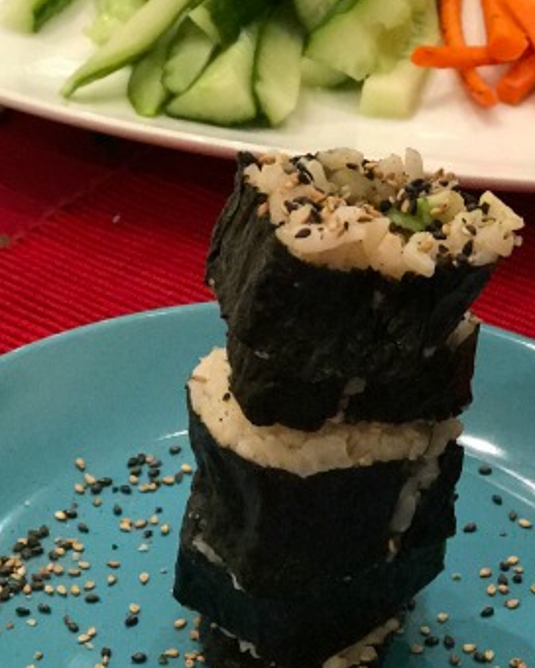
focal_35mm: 109
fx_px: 2157
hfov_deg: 14.1
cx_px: 366
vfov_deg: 17.6
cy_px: 439
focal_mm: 6.6
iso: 400
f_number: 2.8
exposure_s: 1/60
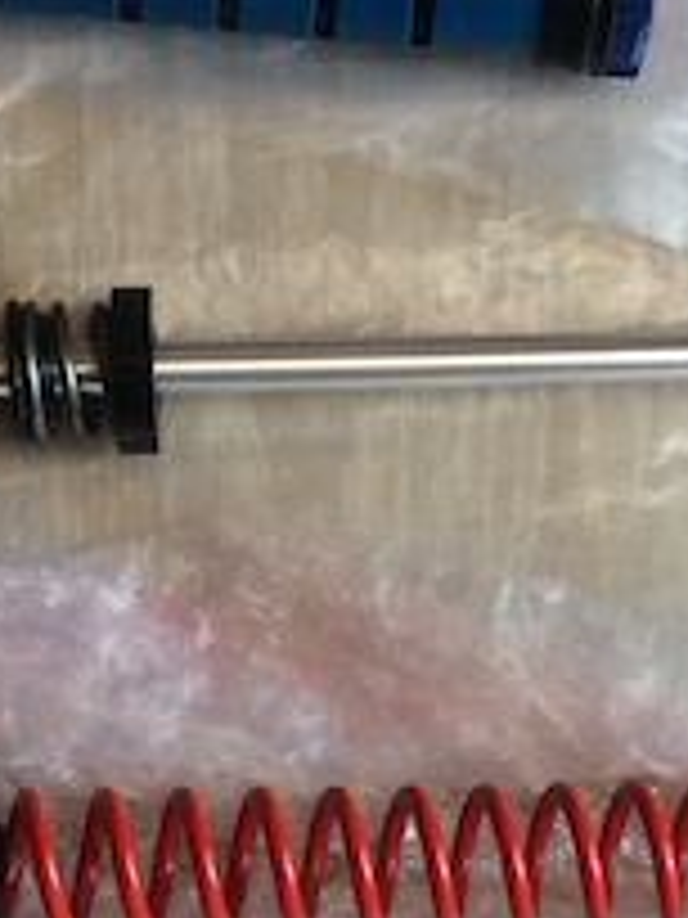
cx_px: 598
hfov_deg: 12.9
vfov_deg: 17.0
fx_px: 3021
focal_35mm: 114
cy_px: 860
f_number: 2.2
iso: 64
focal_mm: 4.15
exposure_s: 1/100
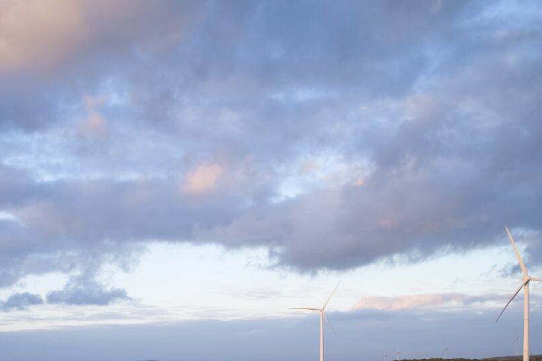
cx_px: 177
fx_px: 843
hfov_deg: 35.3
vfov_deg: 22.5
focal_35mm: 56
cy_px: 422
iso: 100
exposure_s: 1/25
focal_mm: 8.38
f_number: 2.8
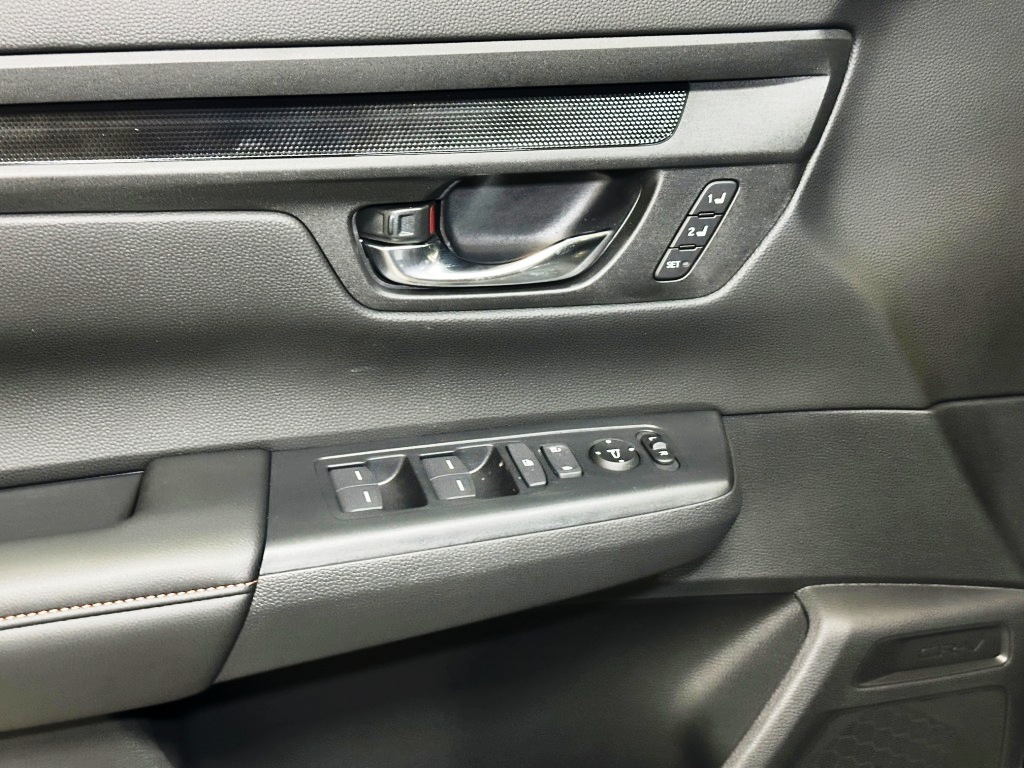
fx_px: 1420
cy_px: 384
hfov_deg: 39.7
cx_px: 512
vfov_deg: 30.3
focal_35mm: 48
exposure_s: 1/24
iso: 640
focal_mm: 6.86
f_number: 1.78
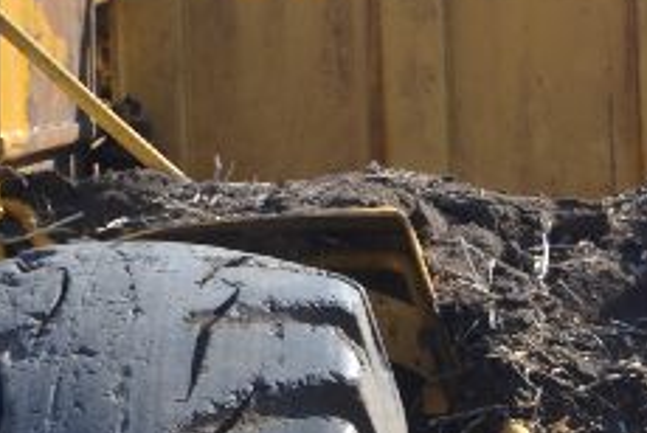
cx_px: 754
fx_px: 2879
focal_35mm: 160
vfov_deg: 8.1
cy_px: 918
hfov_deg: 12.5
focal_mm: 24
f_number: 7.1
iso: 100
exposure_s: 1/200
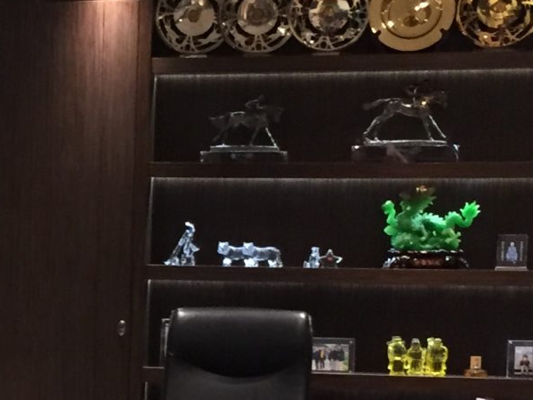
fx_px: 1909
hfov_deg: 14.9
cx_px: -224
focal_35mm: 124
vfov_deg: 11.8
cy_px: 395
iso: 200
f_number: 2.2
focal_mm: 4.15
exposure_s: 1/33
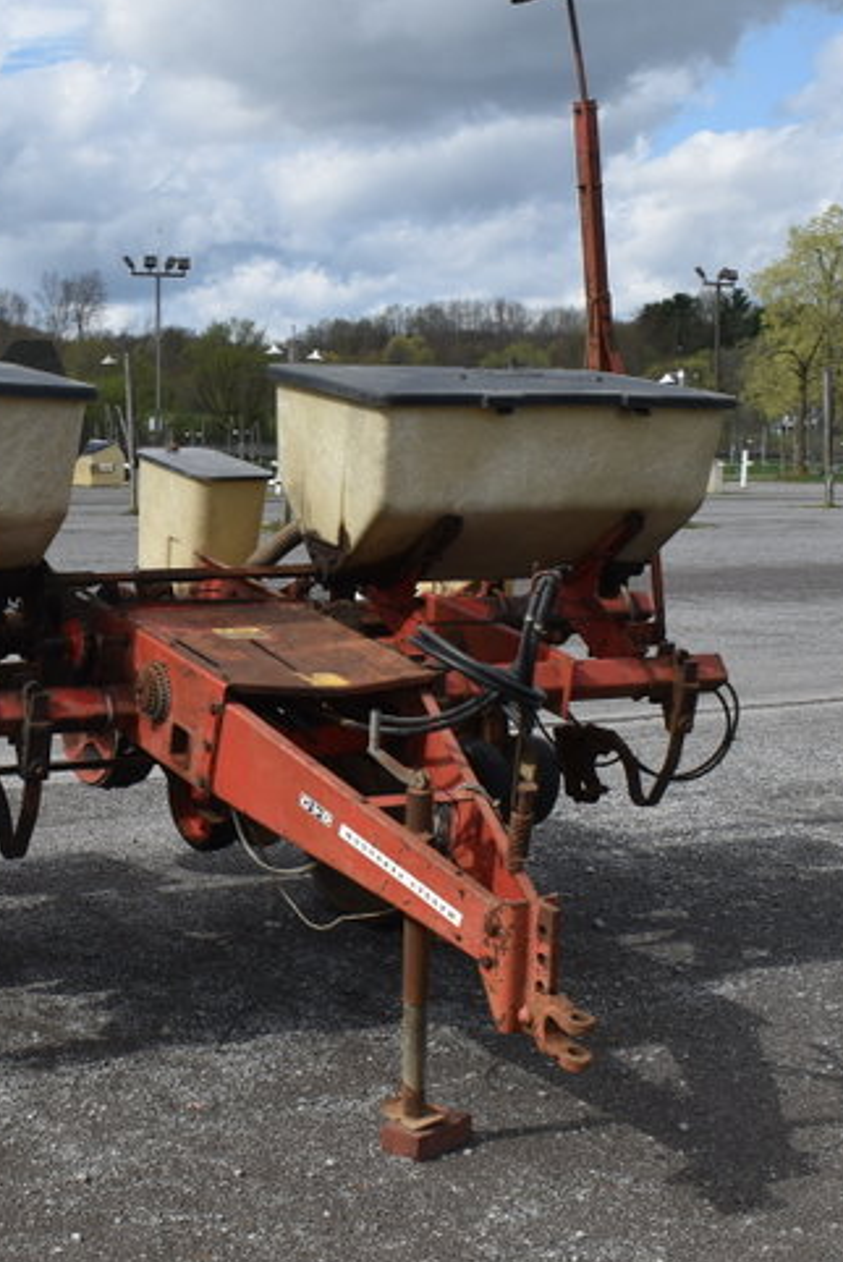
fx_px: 1964
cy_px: 571
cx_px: 55
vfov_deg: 35.6
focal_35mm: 56
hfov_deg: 23.5
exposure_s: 1/250
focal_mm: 18
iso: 100
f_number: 8
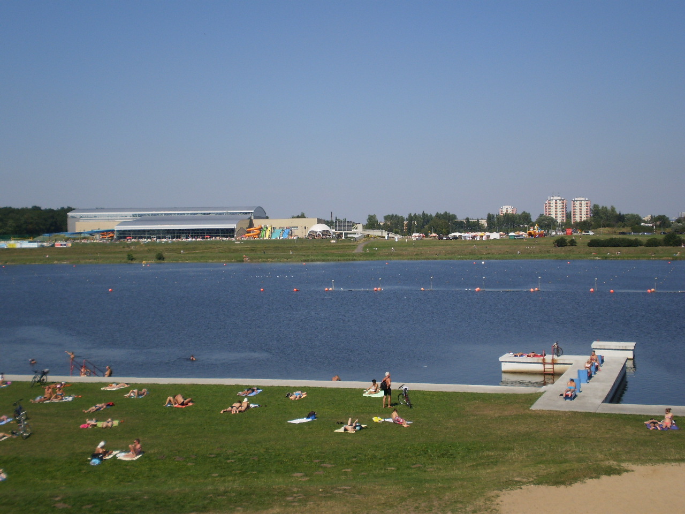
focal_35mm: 53
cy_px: 257
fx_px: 1049
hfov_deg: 36.2
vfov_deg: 27.5
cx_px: 342
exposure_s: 1/800
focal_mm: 9.3
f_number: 5.6
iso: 64
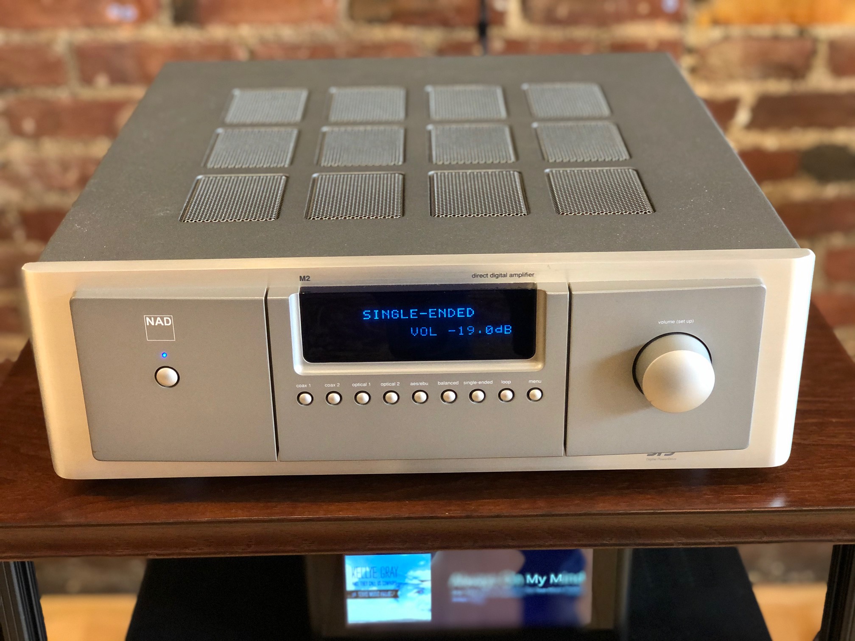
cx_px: 428
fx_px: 1284
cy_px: 320
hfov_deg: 36.8
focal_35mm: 52
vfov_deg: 28.0
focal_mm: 6
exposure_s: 1/20
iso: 160
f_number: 2.4
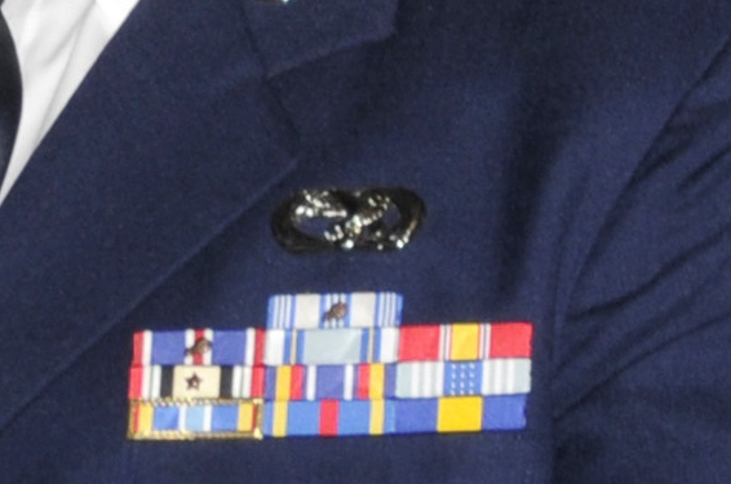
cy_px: 258
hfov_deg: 1.9
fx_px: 21882
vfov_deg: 1.3
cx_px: -799
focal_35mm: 1080
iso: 200
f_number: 11
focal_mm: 95
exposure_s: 1/60
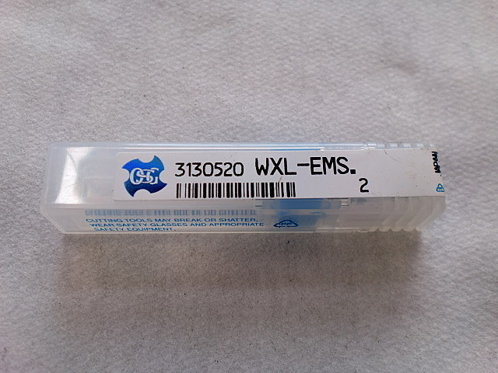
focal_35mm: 35
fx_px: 504
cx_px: 249
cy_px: 186
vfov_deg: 40.7
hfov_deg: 52.6
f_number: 3.1
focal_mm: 6.3
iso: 64
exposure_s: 1/125
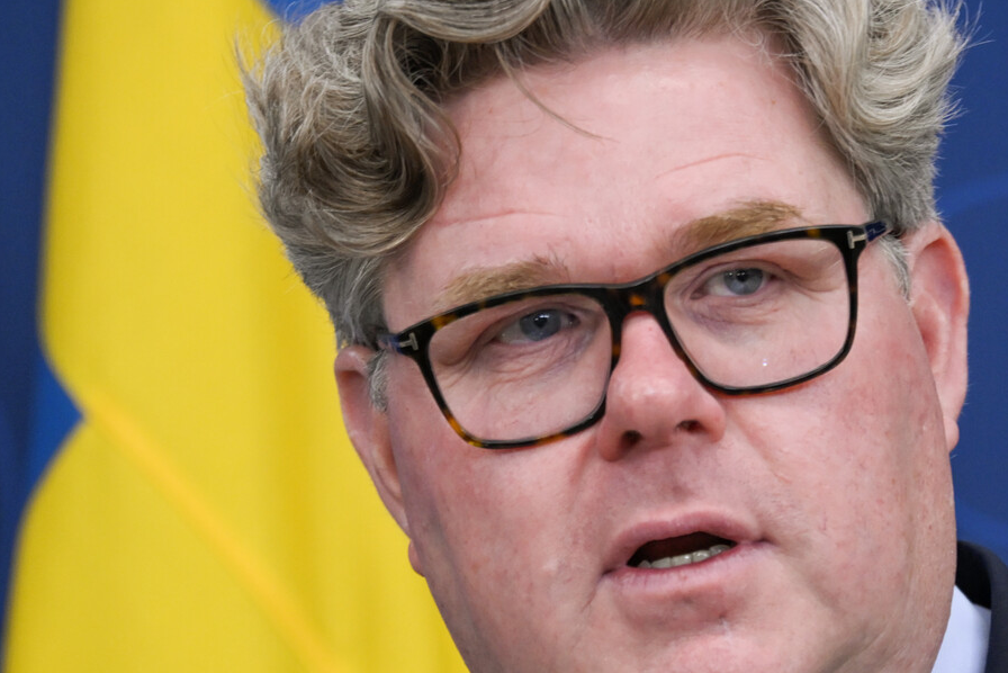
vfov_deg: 5.7
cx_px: 385
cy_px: 355
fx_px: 6750
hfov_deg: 8.5
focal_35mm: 241
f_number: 6.3
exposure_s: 1/250
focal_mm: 135
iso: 3200
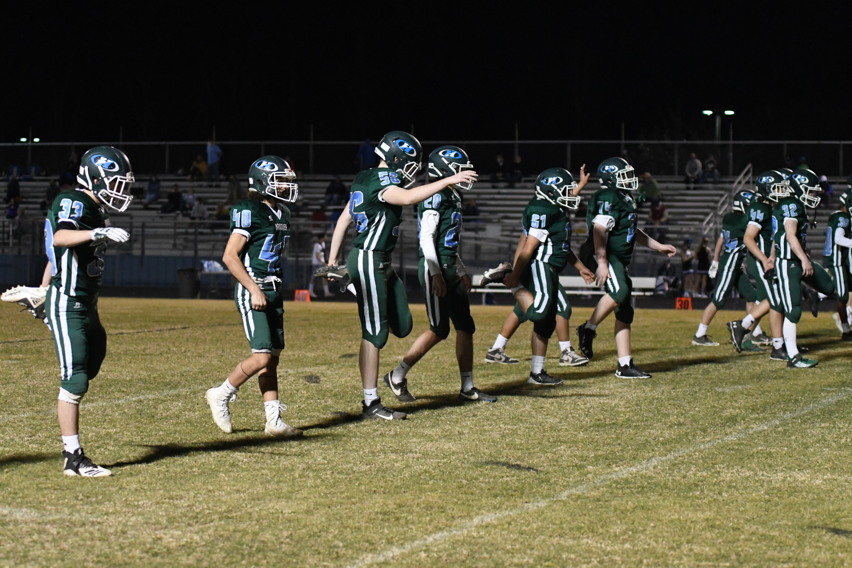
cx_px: 426
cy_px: 284
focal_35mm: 105
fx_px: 2485
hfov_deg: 19.5
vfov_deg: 13.0
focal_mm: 70
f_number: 2.8
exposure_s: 1/640
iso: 6400
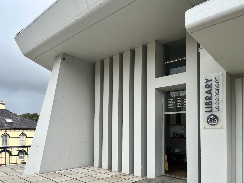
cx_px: 122
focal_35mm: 26
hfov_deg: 67.3
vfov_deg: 53.1
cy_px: 92
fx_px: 183
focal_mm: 5.1
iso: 50
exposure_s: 1/891
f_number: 1.6
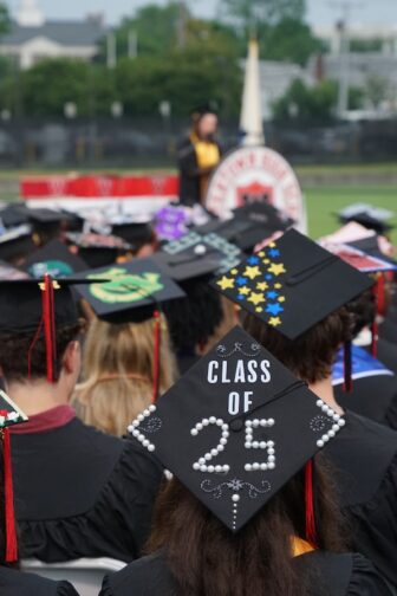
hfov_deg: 12.1
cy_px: 298
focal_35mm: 113
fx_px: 1869
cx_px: 198
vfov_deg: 18.1
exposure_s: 1/200
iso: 2500
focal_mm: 113
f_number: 8
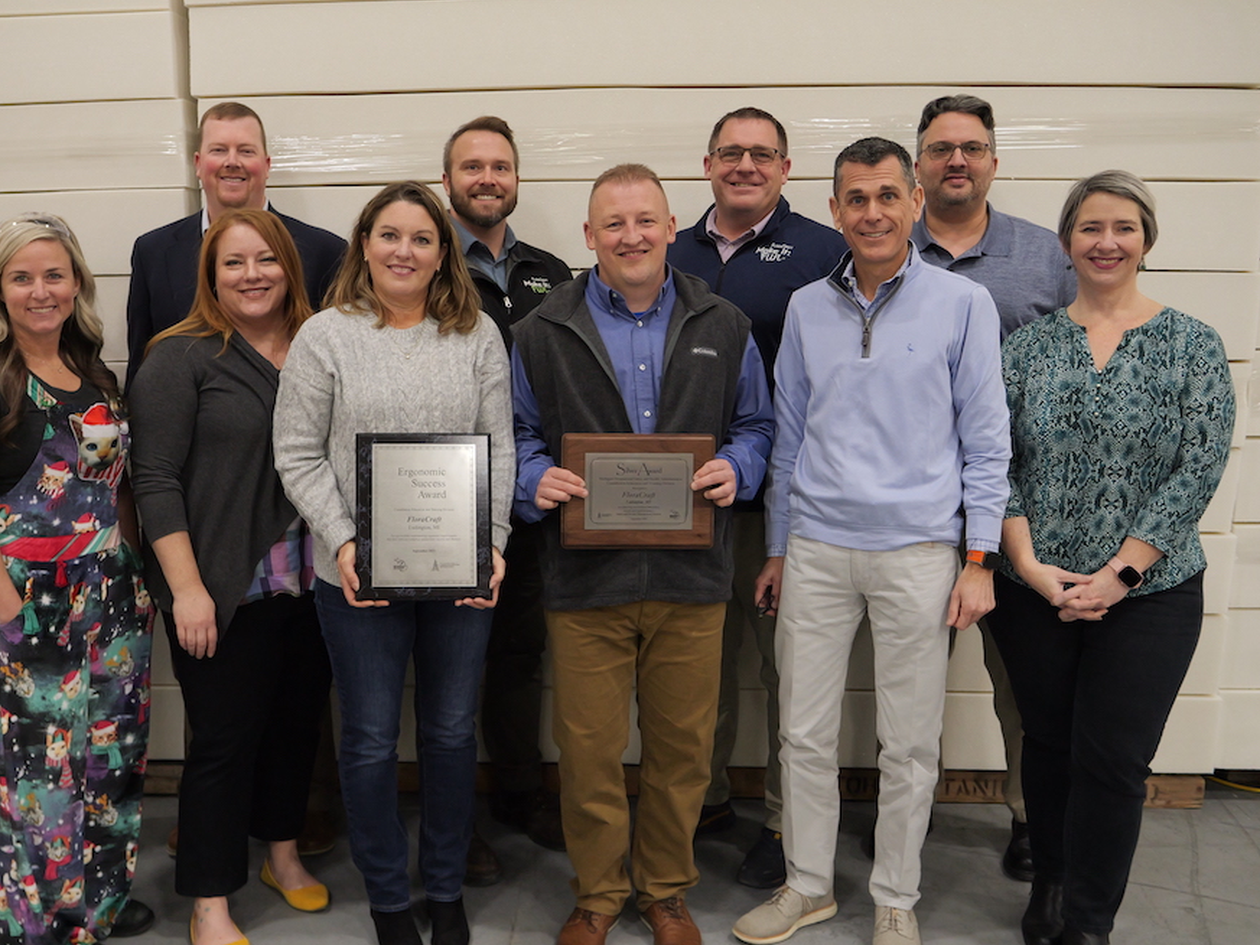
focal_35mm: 33
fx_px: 1201
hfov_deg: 55.1
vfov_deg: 42.9
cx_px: 540
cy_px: 490
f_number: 2.8
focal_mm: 12
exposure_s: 1/60
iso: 800
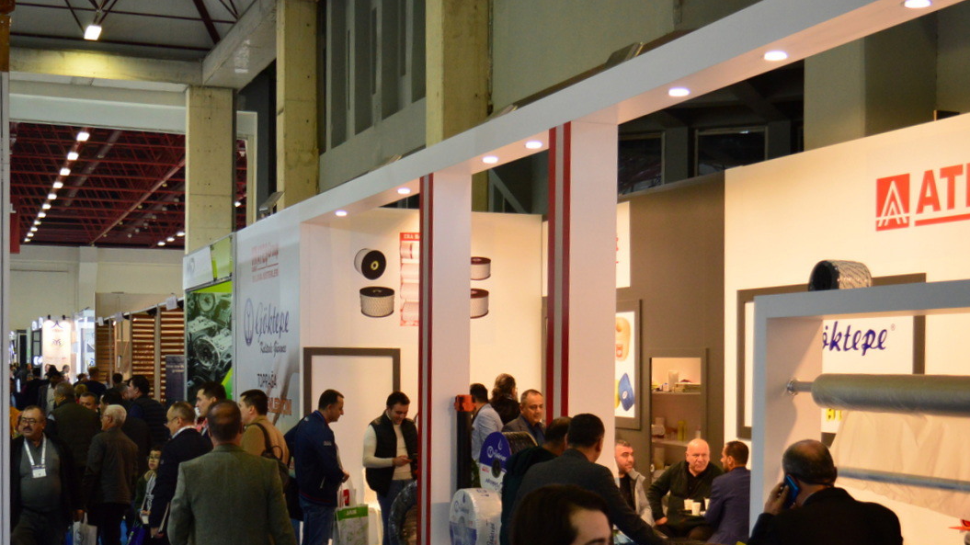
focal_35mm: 48
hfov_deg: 43.2
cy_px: 390
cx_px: 449
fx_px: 1225
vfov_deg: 24.9
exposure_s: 1/125
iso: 900
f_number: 4
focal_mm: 25
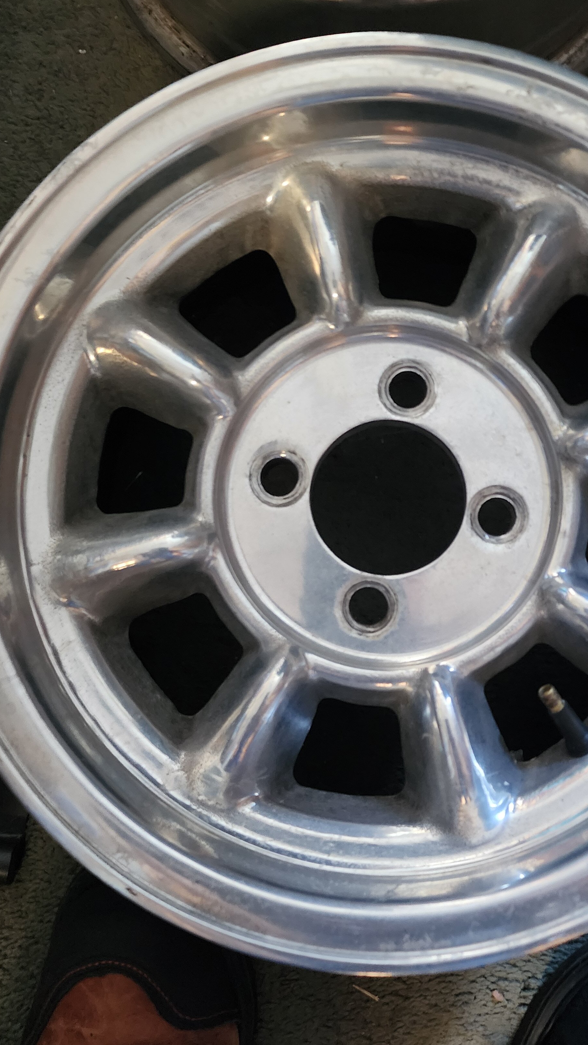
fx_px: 859
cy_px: 517
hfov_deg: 37.5
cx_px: 380
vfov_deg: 62.6
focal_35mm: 31
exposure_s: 1/24
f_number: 1.8
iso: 640
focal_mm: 6.4
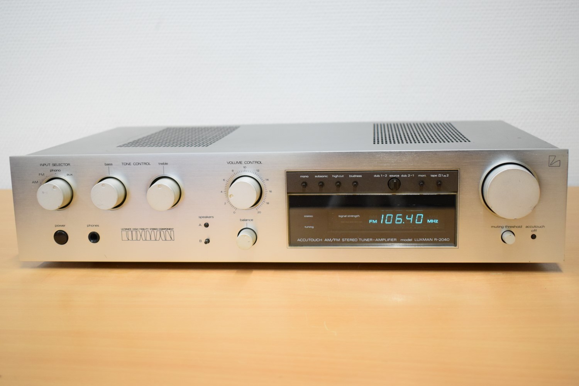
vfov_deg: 29.9
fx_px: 724
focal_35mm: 45
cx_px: 290
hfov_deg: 43.6
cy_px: 193
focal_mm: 30
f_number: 4.2
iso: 1800
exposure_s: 1/125
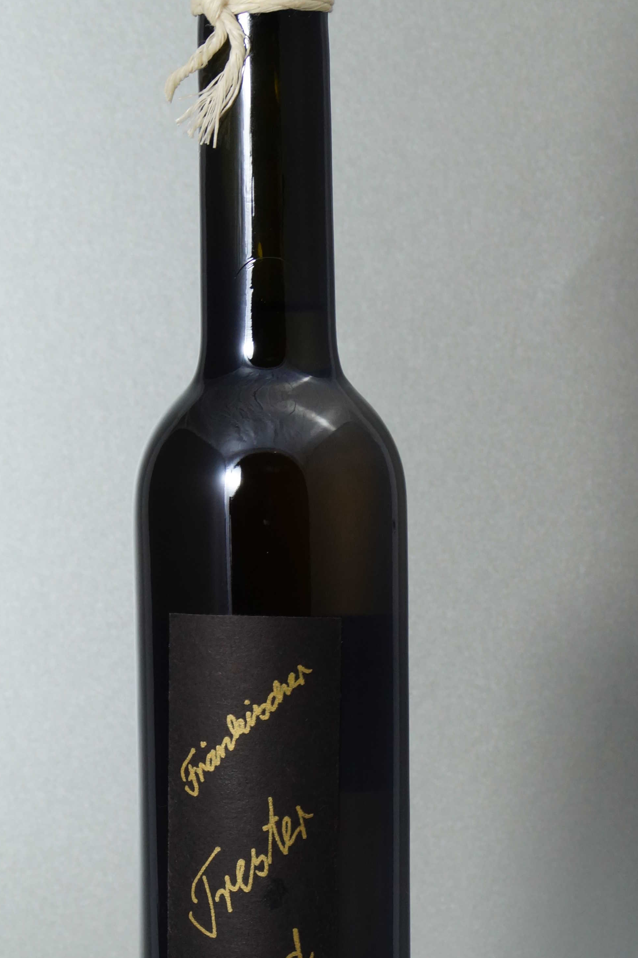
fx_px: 5215
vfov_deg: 10.5
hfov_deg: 7.0
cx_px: 449
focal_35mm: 196
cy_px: 697
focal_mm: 70
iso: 400
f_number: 8
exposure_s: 1/20
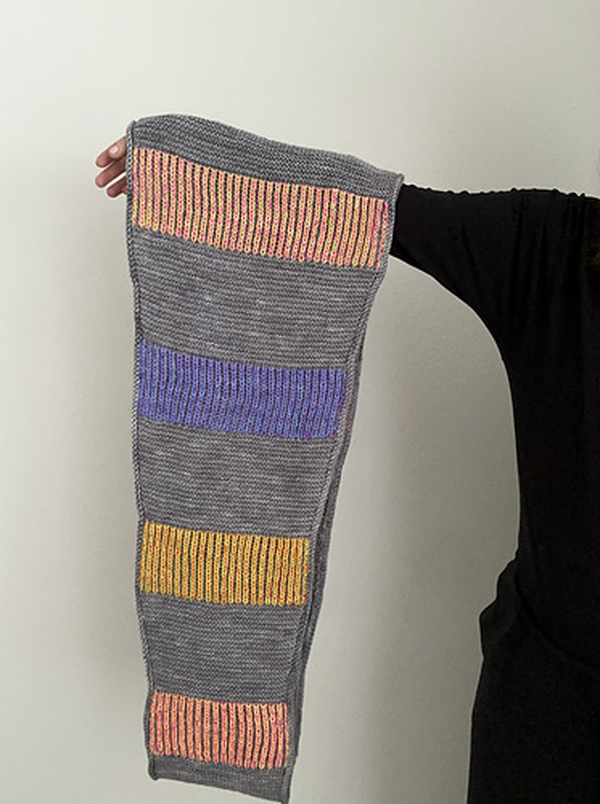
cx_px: 300
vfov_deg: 60.1
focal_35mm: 30
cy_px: 402
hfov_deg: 46.7
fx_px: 696
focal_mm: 2.69
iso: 400
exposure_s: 1/30
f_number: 1.9
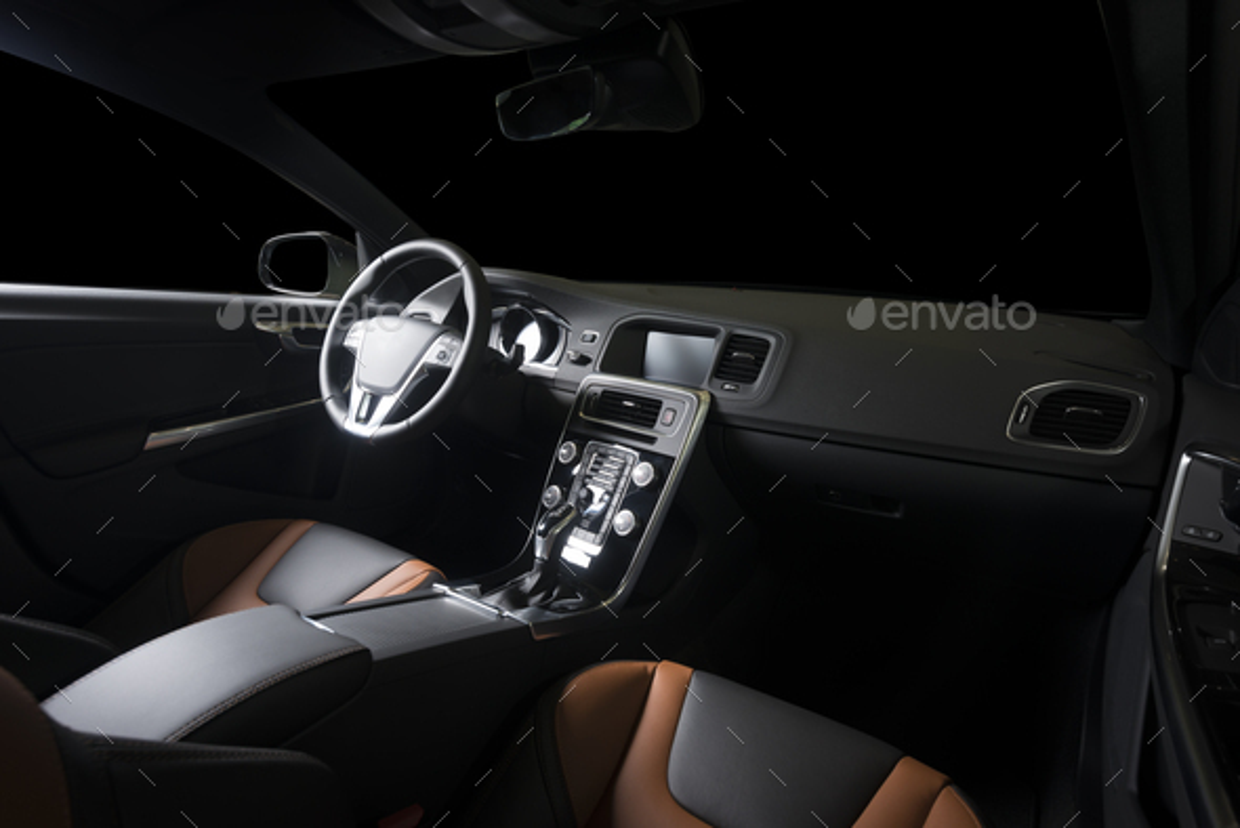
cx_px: 620
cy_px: 414
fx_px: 689
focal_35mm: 20
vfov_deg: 62.0
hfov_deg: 83.9
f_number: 5.6
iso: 400
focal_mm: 20
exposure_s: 1/100
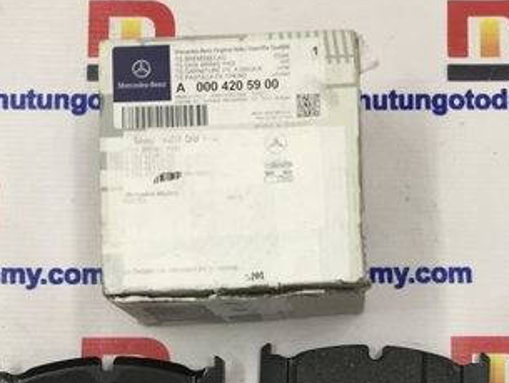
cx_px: 364
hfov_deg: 33.3
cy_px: 368
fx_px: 838
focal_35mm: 57
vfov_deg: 24.7
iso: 100
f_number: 2.2
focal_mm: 4.15
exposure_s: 1/33
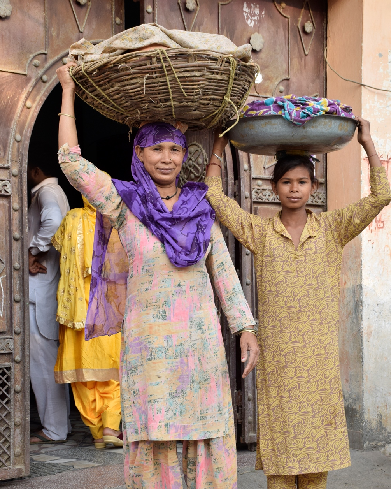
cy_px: 292
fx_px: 998
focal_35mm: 69
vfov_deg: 27.5
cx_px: 203
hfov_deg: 22.2
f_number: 8
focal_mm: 38
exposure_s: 1/250
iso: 320
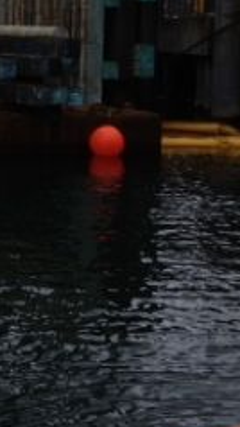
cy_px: 30
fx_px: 1210
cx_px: -209
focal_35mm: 107
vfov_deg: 19.6
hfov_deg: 10.6
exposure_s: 1/575
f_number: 2.4
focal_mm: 4.28
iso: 50
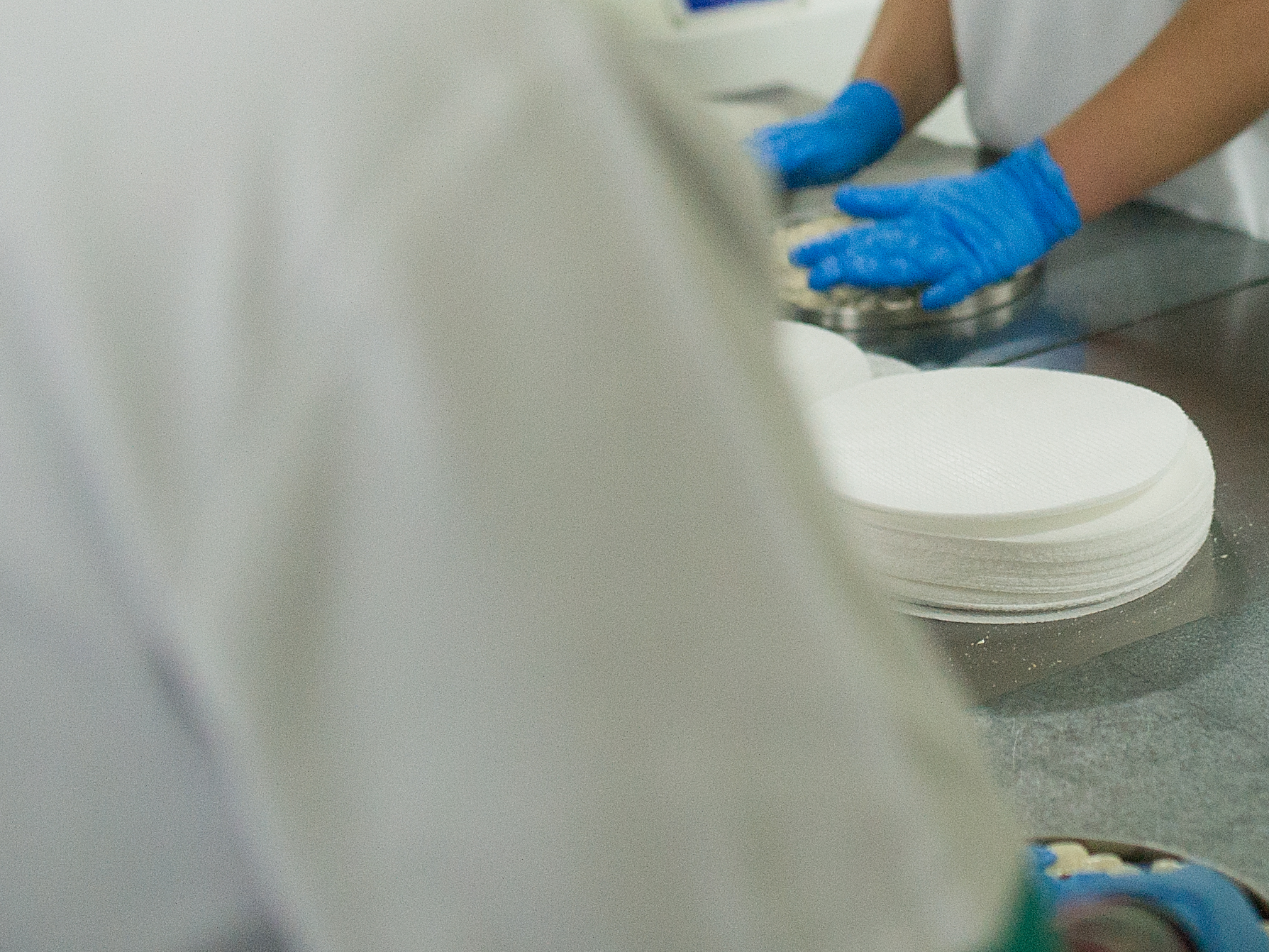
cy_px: 49
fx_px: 2933
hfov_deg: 23.8
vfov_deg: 18.1
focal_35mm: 80
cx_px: 1143
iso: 2000
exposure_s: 1/250
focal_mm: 35
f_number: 2
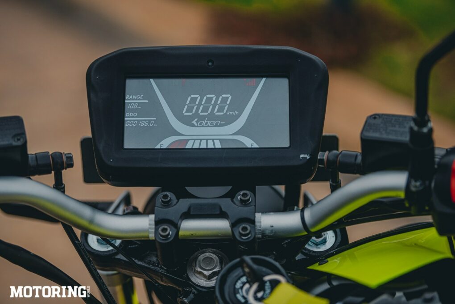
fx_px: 1137
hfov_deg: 22.6
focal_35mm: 90
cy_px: 152
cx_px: 228
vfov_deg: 15.2
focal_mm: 90
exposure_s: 1/2000
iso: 500
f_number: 2.8
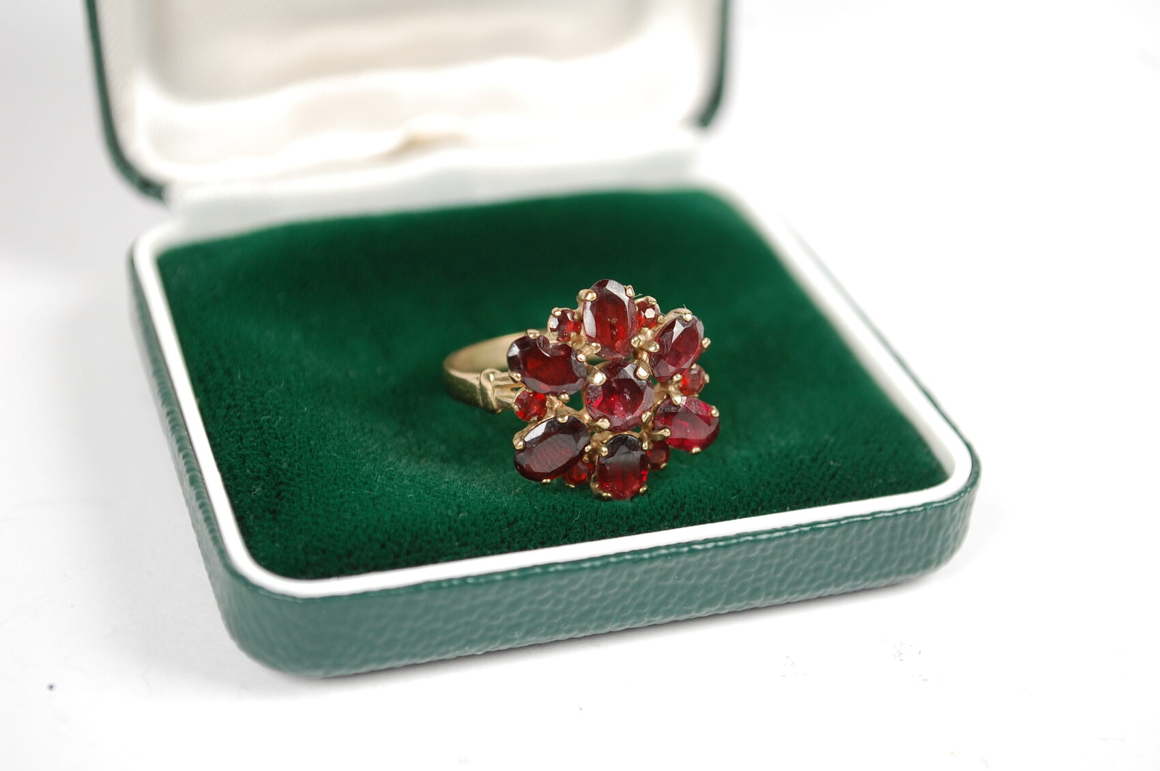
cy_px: 386
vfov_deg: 19.7
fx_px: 2221
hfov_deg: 29.3
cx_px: 580
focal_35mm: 69
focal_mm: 46
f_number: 5.6
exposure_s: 1/125
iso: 360
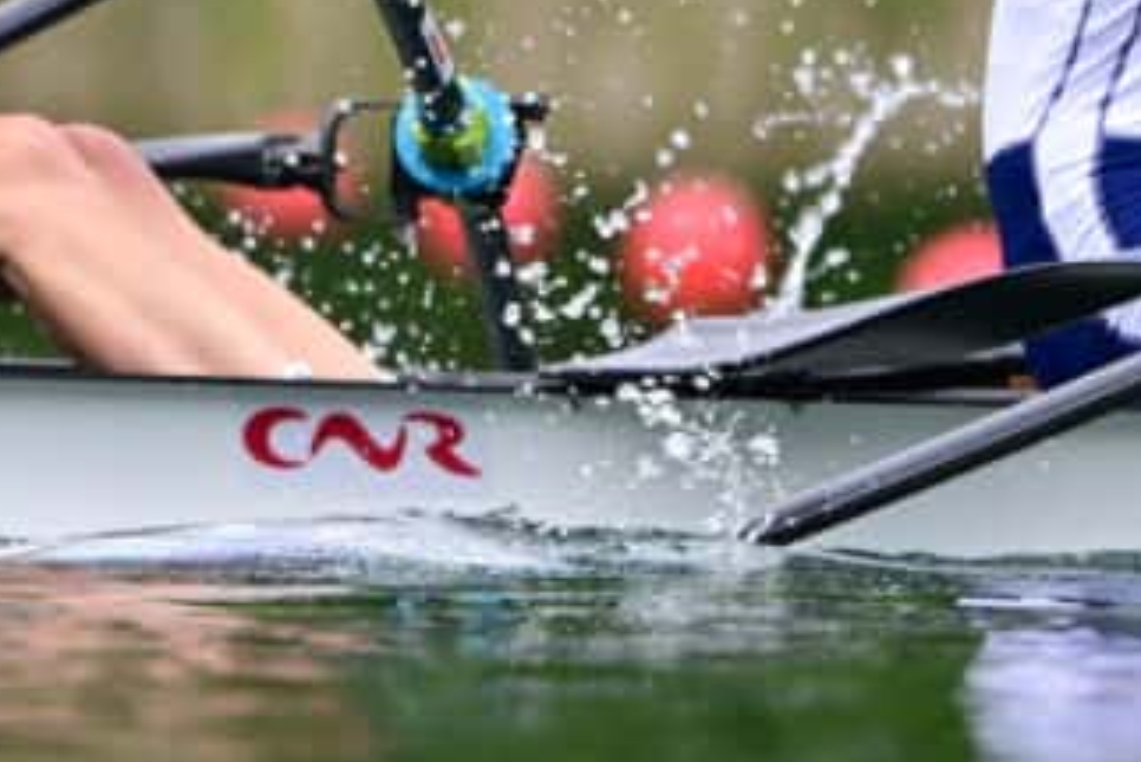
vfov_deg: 0.5
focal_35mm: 2977
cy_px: 262
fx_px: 94392
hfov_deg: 0.7
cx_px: 454
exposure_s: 1/1600
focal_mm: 800
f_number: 6.3
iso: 1250
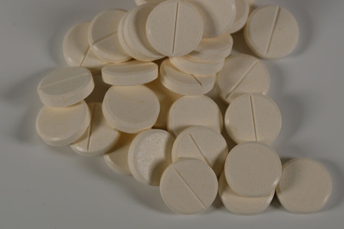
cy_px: 114
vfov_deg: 11.4
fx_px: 1146
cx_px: 172
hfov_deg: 17.1
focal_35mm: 120
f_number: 8
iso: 200
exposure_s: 1/60
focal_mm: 80
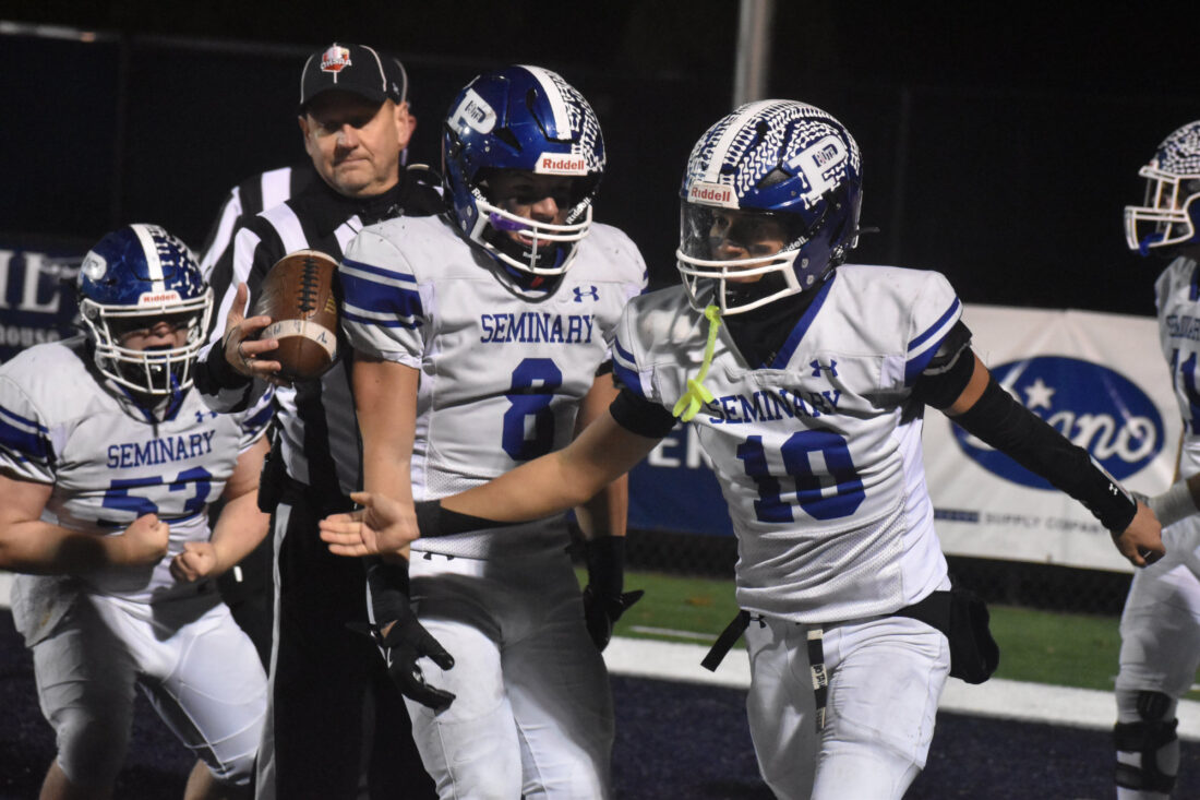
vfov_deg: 9.0
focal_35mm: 153
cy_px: 400
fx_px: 5099
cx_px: 600
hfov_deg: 13.4
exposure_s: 1/400
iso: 6400
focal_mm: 102
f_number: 5.6
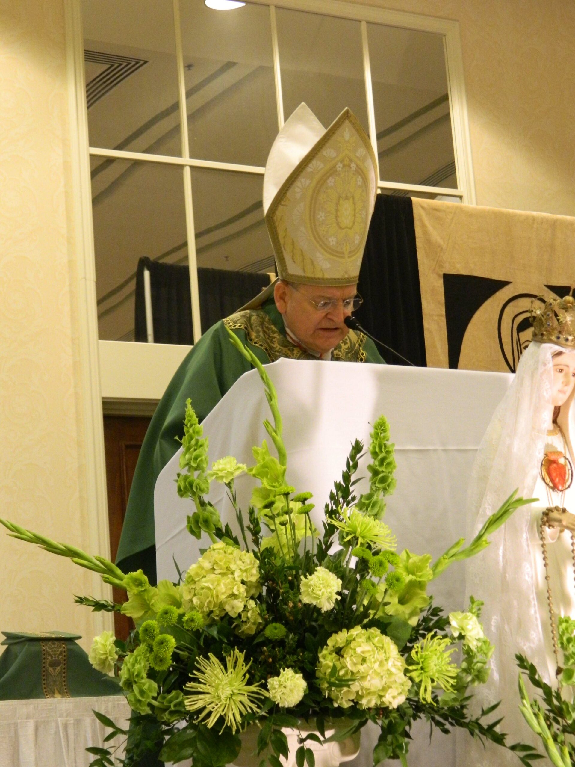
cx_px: 288
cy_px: 384
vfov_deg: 23.3
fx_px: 1860
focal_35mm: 84
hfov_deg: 17.6
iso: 400
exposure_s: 1/15
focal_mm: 15.1
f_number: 4.2
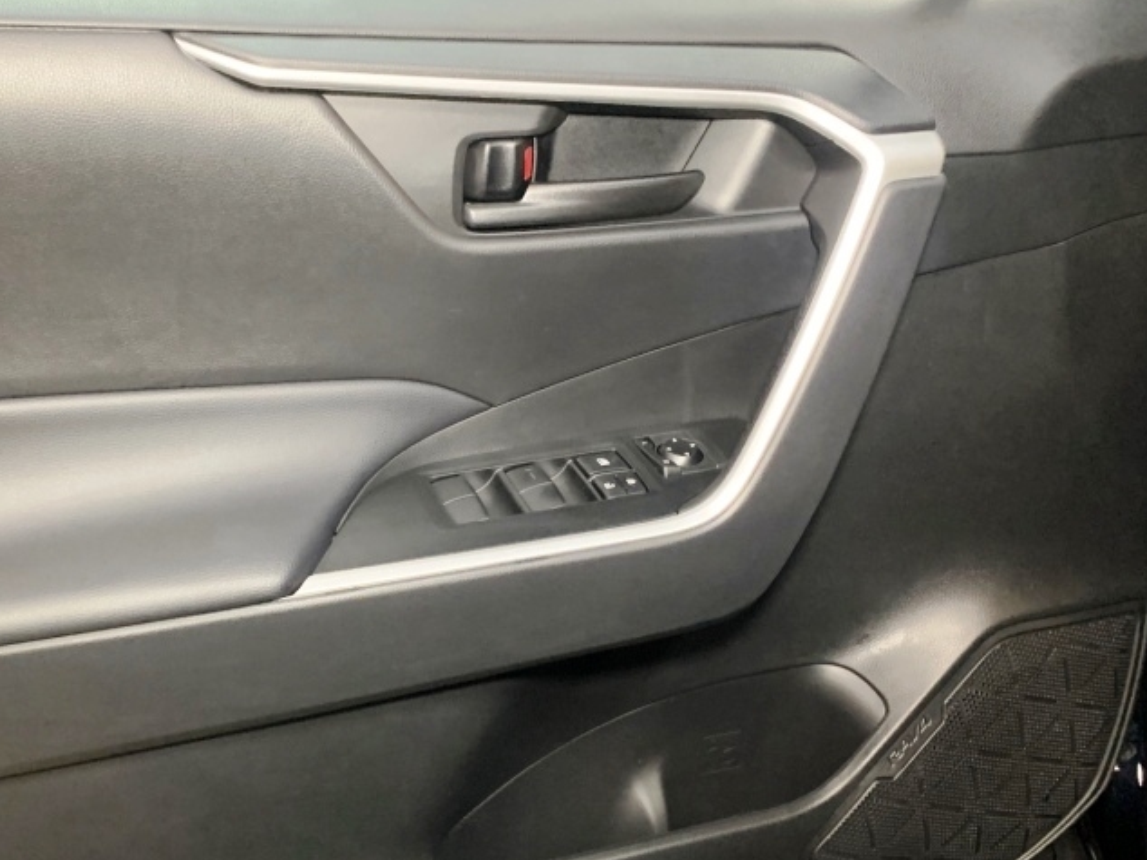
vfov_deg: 34.3
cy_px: 467
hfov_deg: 44.3
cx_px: 405
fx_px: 1391
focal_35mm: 42
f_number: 1.8
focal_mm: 4.25
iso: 400
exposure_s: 1/40
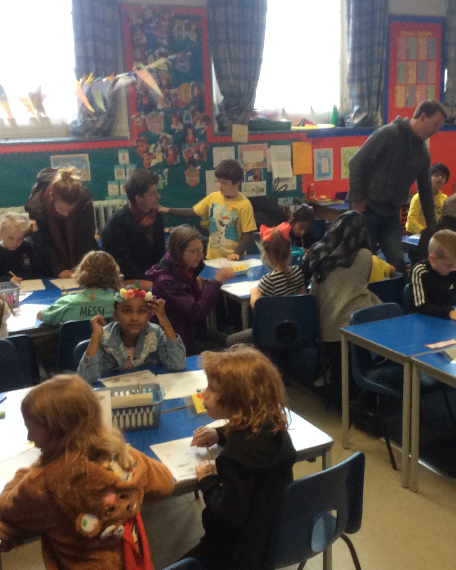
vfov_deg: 38.0
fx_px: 827
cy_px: 310
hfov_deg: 30.5
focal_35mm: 49
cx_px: 320
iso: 80
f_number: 2.4
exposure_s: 1/25
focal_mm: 3.3
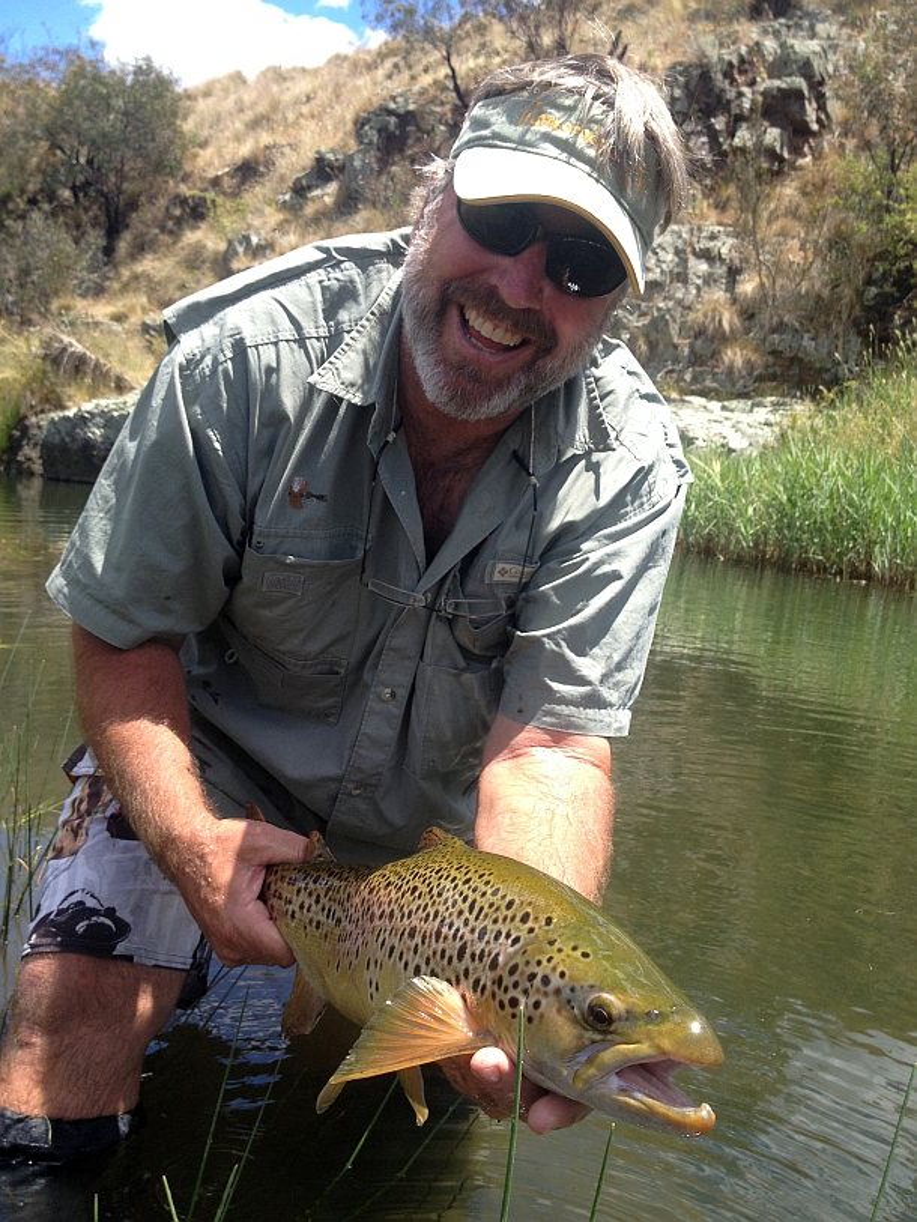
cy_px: 611
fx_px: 1236
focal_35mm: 35
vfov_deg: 52.6
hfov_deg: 40.7
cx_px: 458
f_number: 2.4
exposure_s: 1/627
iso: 50
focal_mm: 4.28
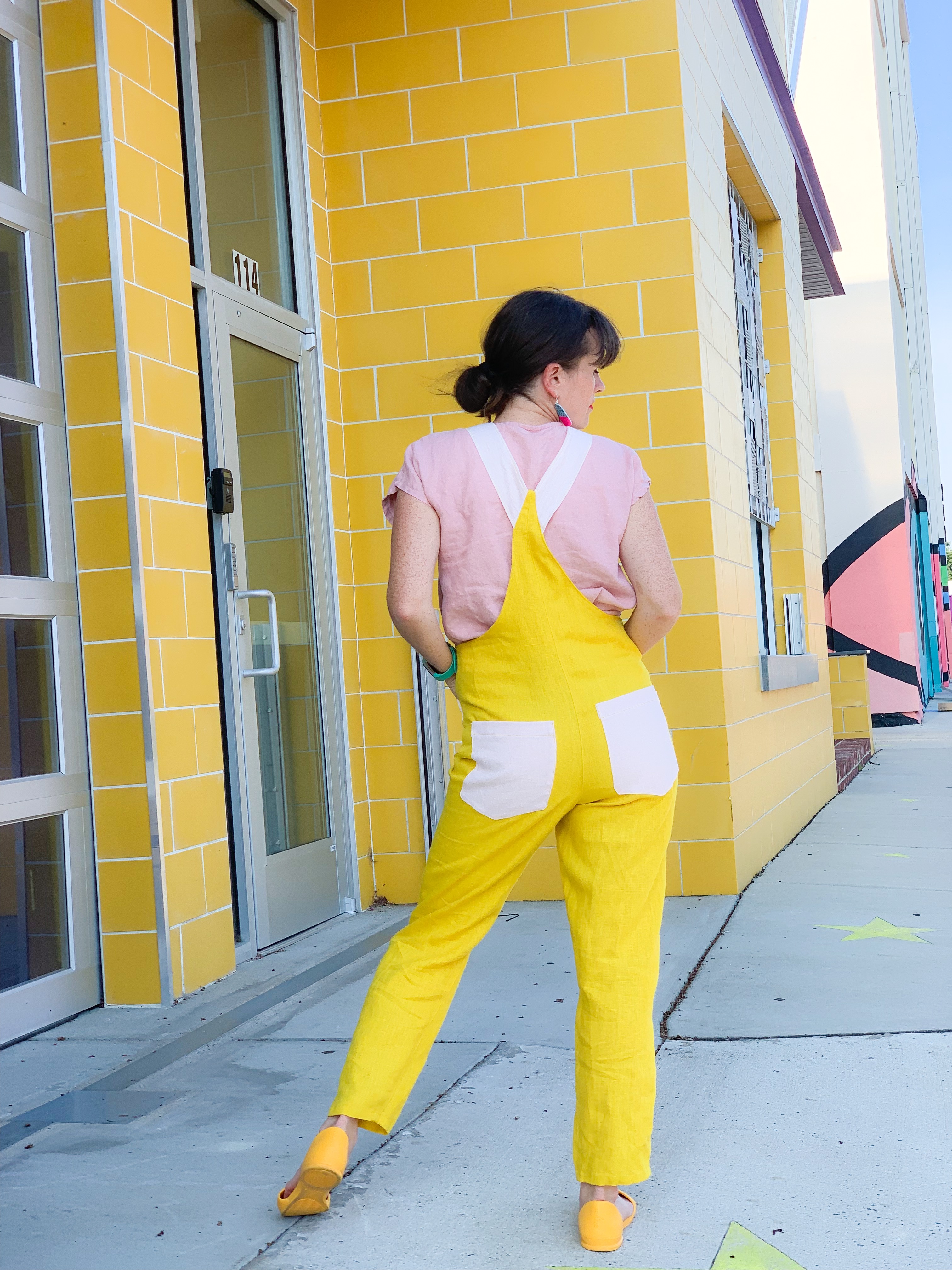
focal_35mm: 52
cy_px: 635
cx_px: 476
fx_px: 1907
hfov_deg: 28.0
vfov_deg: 36.8
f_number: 2.4
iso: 16
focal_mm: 6
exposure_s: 1/250
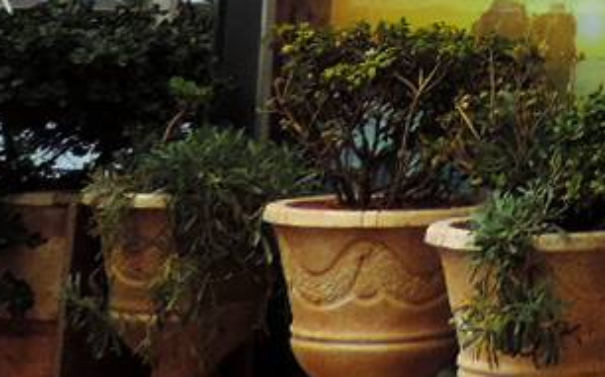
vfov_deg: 8.9
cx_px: 925
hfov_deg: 14.6
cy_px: -537
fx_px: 2192
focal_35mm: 133
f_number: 3
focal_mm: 4.3
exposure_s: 1/500
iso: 80
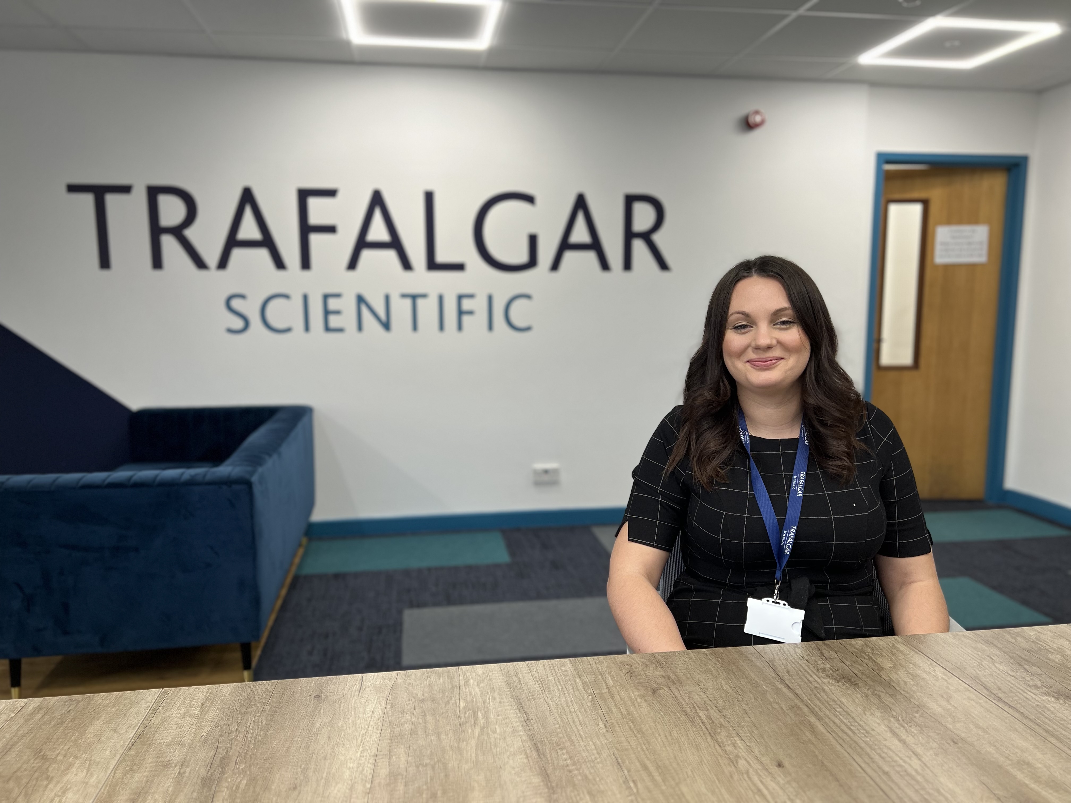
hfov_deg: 67.3
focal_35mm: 26
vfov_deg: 53.1
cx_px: 536
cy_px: 402
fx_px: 804
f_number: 1.5
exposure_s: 1/100
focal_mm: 5.7
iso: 64
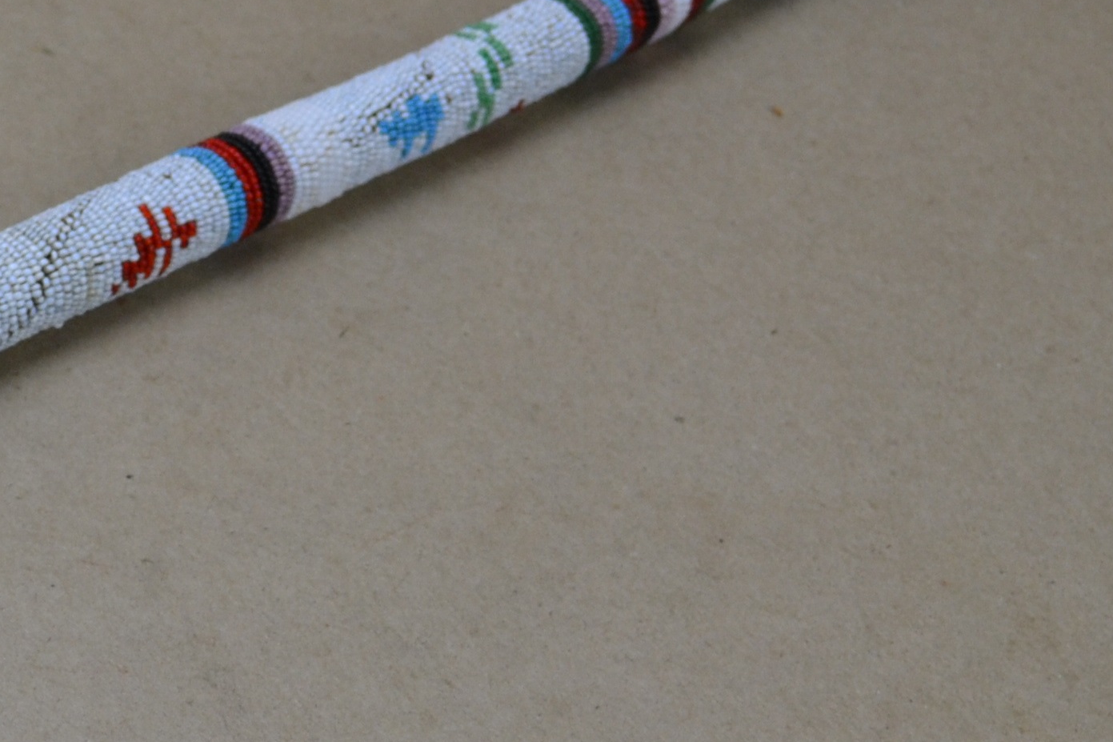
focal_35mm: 169
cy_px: 431
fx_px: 5224
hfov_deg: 12.1
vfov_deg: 8.1
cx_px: 211
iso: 400
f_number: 5
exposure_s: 1/40
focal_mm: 34
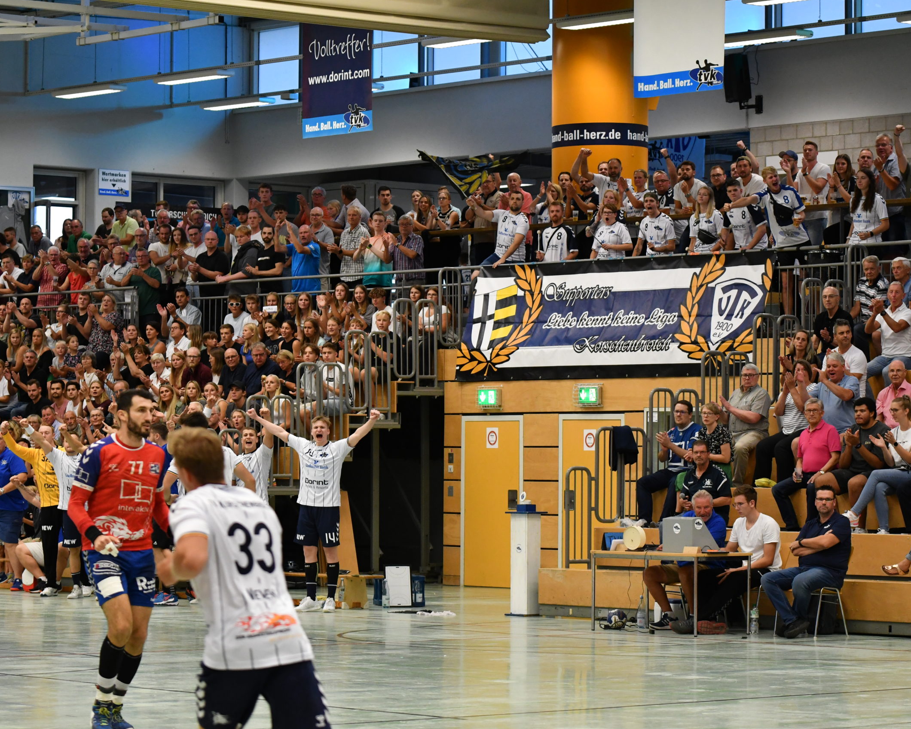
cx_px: 461
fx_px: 3208
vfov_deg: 13.0
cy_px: 366
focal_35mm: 119
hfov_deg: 16.2
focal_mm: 70
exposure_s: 1/500
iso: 2000
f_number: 2.8
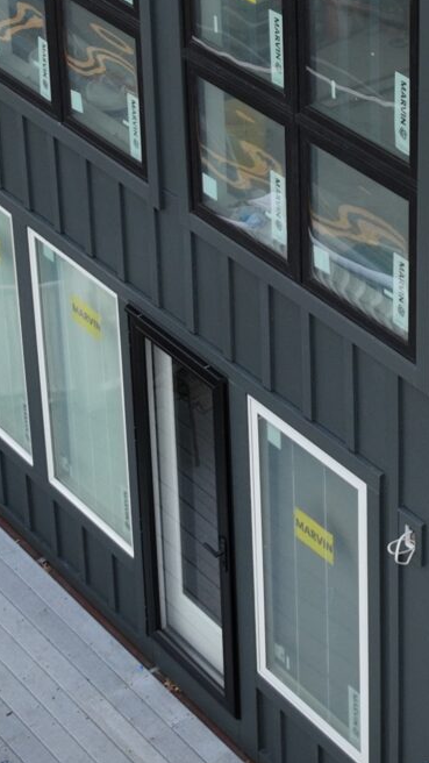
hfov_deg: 11.8
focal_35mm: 102
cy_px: 84
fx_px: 2063
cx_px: 385
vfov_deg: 20.5
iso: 100
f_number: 2.8
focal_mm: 12.29
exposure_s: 1/15
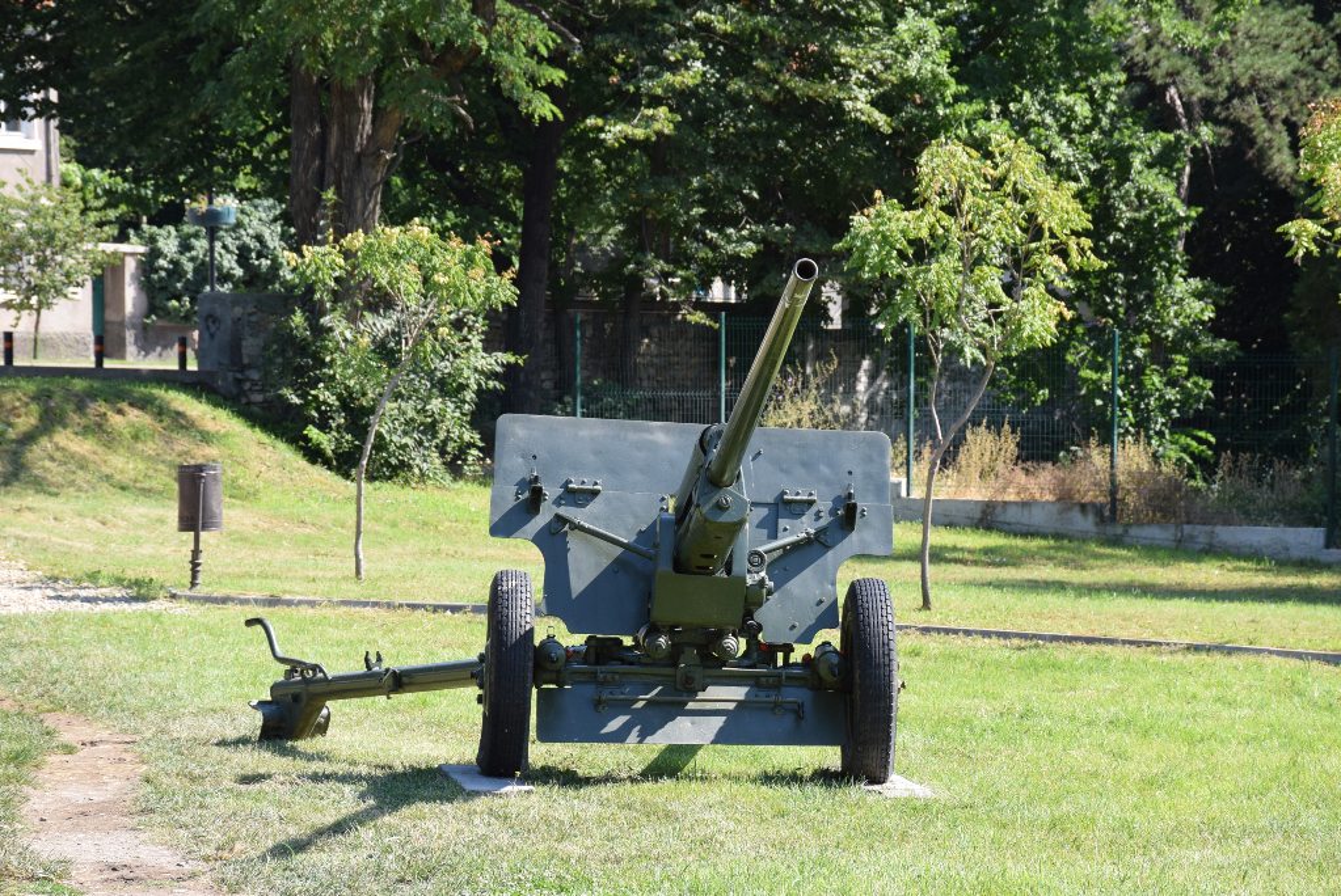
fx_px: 4753
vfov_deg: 10.8
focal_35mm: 128
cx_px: 670
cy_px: 448
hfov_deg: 16.1
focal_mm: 85
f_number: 8
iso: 320
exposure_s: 1/250
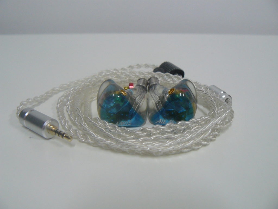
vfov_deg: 39.7
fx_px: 289
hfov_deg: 51.4
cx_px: 139
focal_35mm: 36
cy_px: 104
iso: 160
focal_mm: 6
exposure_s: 1/30
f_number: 2.8
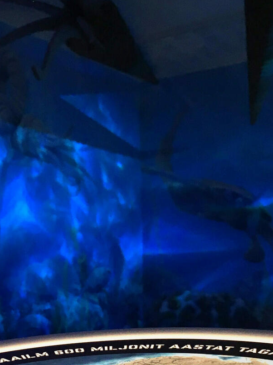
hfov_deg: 19.7
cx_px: 56
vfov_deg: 26.0
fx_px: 778
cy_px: 272
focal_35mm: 74
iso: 40
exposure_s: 1/33
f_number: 2.2
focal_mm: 4.15
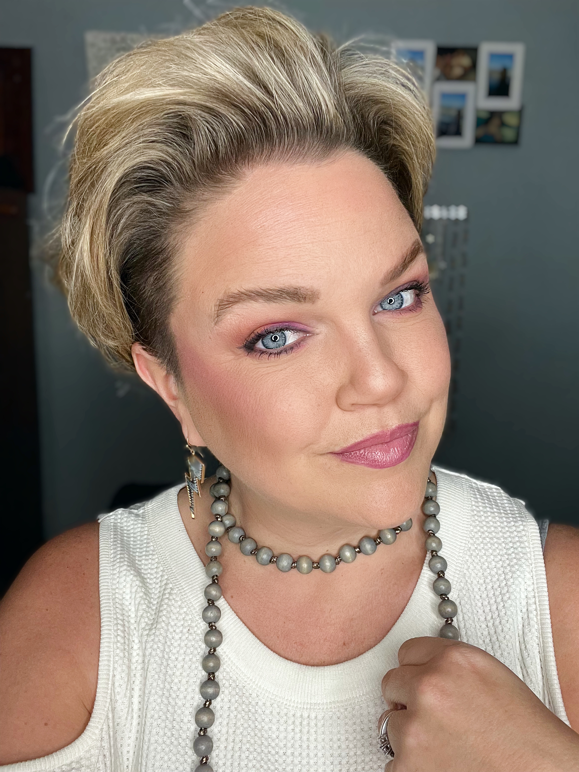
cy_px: 386
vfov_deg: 60.0
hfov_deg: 46.8
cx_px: 290
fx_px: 669
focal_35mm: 30
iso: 125
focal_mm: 2.71
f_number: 2.2
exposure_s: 1/60
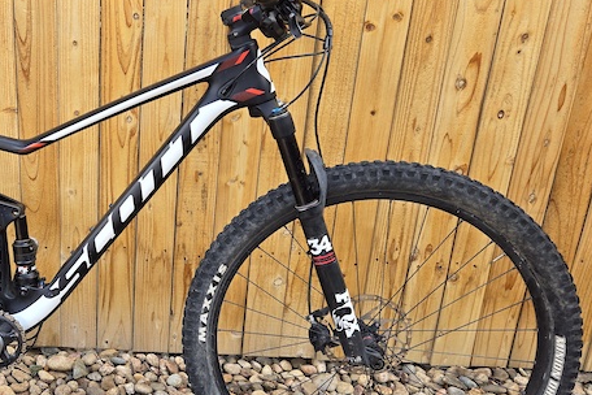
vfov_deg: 31.8
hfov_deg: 44.3
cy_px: 225
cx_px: 122
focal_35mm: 42
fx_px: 691
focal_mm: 5.4
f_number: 1.8
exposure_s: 1/233
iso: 25
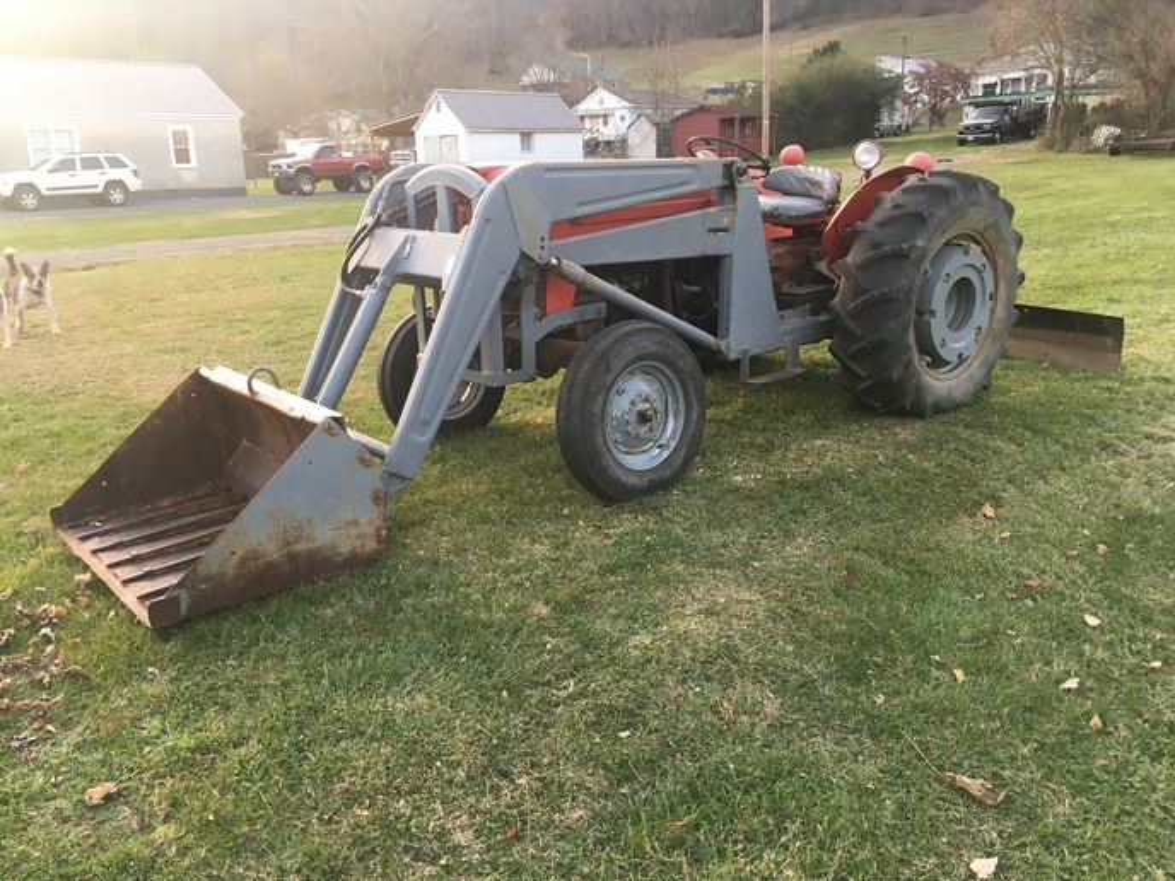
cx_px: 588
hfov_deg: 61.7
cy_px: 440
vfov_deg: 48.2
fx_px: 984
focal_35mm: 29
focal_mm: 4.15
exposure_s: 1/30
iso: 25
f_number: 2.2
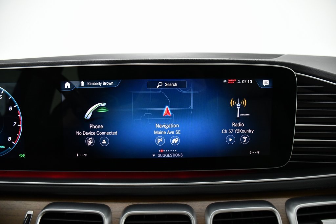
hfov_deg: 67.4
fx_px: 252
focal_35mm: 27
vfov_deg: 47.9
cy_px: 112
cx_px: 168
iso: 3200
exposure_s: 1/125
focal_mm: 18
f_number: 3.5
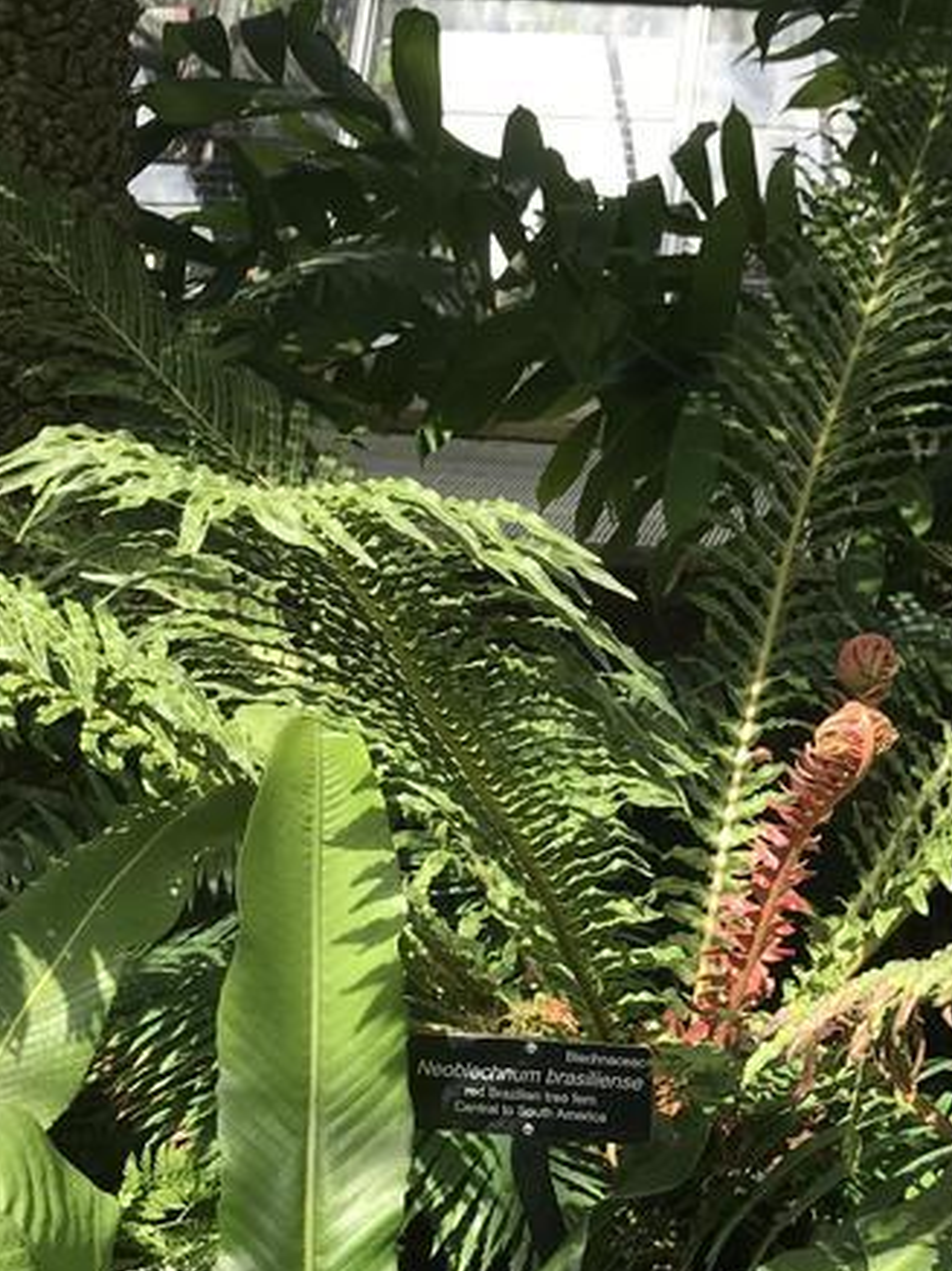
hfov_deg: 22.8
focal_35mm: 64
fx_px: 2349
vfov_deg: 30.1
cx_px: 647
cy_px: 836
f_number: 1.8
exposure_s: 1/791
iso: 20
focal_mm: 3.99
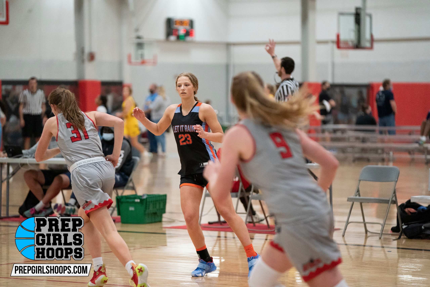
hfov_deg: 13.2
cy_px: 144
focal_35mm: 156
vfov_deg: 8.8
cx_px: 215
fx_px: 1863
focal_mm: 156
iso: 6400
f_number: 2.8
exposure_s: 1/1600
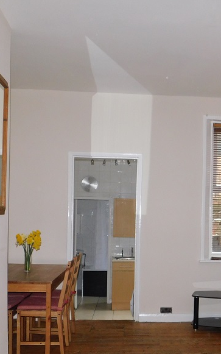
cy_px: 219
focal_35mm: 43
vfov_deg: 45.9
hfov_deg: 29.2
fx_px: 414
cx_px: 177
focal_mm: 4
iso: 200
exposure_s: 1/30
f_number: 3
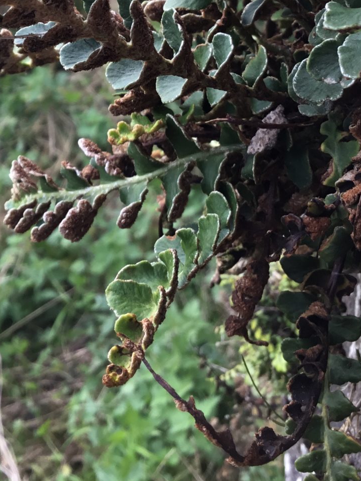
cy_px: 38
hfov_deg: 22.2
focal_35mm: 66
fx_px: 918
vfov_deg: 28.2
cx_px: 157
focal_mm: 3.3
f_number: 2.4
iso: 25
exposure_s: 1/108
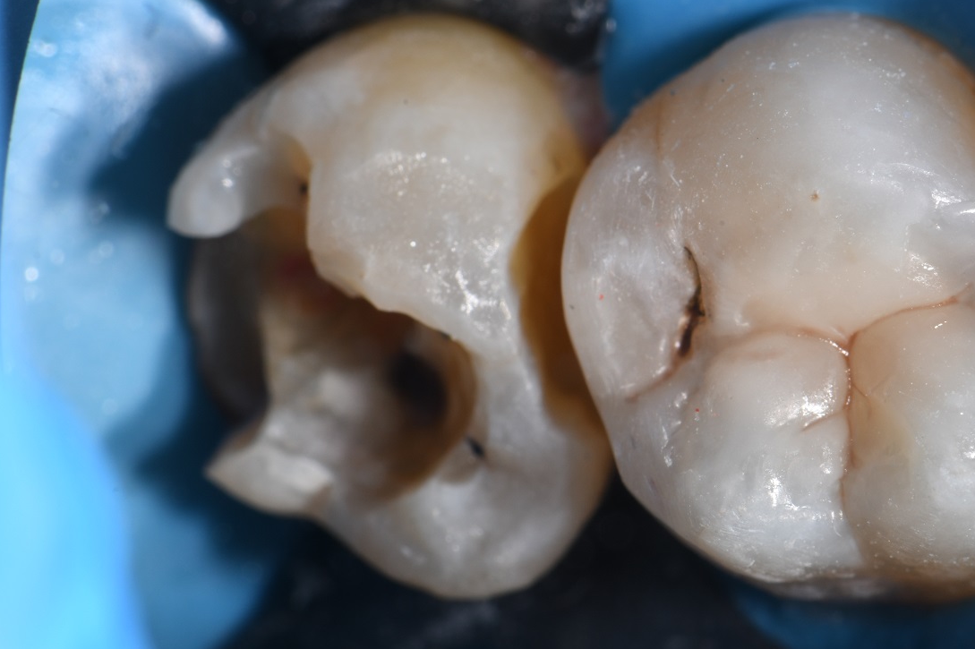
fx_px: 5279
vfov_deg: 7.0
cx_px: 588
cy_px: 283
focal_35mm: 195
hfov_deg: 10.5
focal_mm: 105
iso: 200
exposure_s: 1/160
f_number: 32
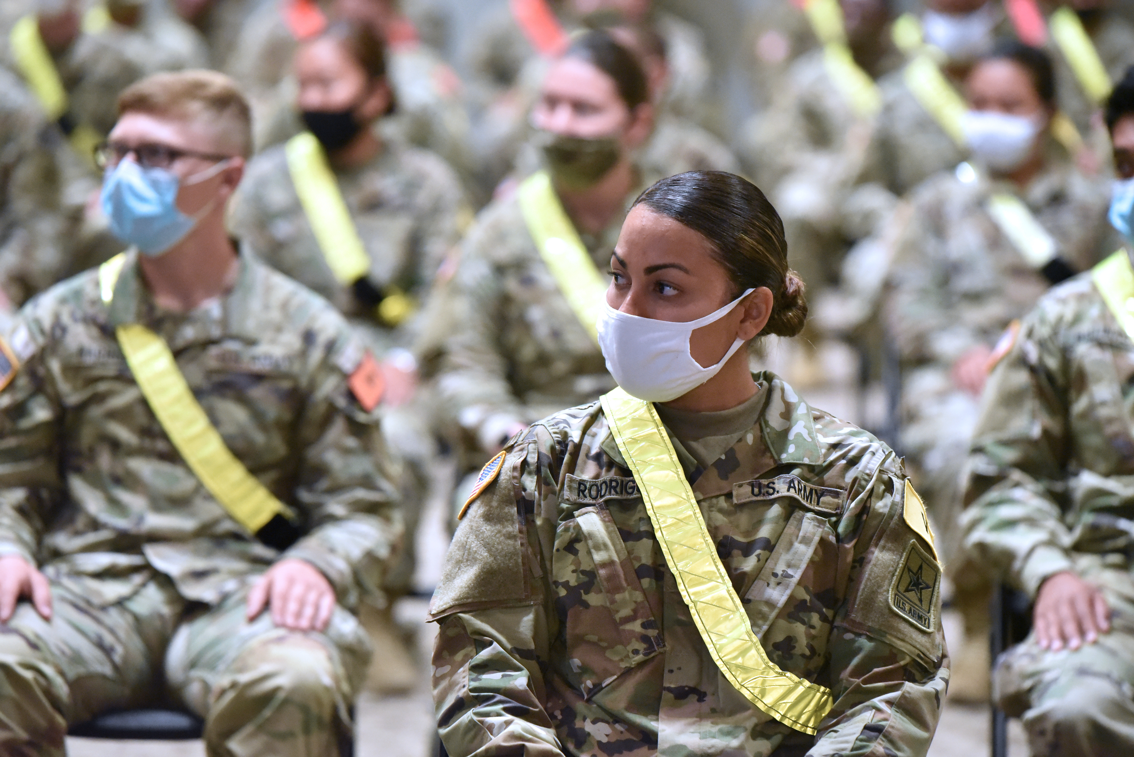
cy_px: 378
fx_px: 6302
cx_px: 567
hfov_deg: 10.3
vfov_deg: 6.9
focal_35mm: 200
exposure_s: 1/80
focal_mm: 200
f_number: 4.5
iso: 10000
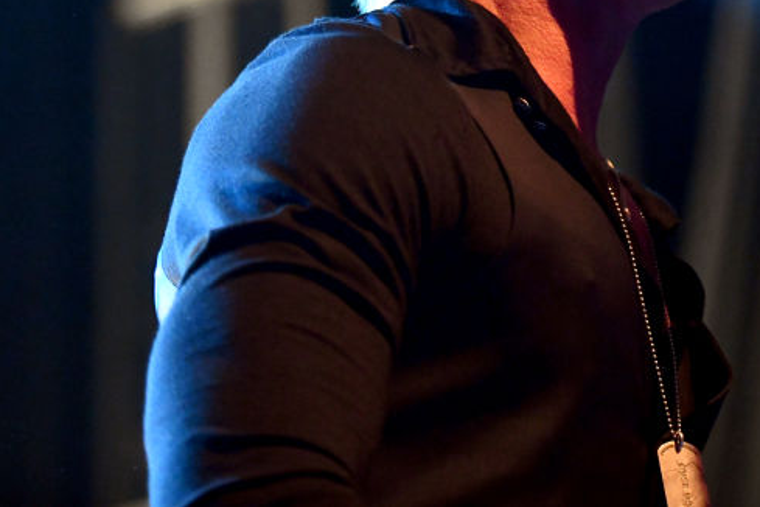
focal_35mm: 243
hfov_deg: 8.5
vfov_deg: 5.6
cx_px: 645
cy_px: -23
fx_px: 5130
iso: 5000
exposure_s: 1/125
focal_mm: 116
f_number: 3.2
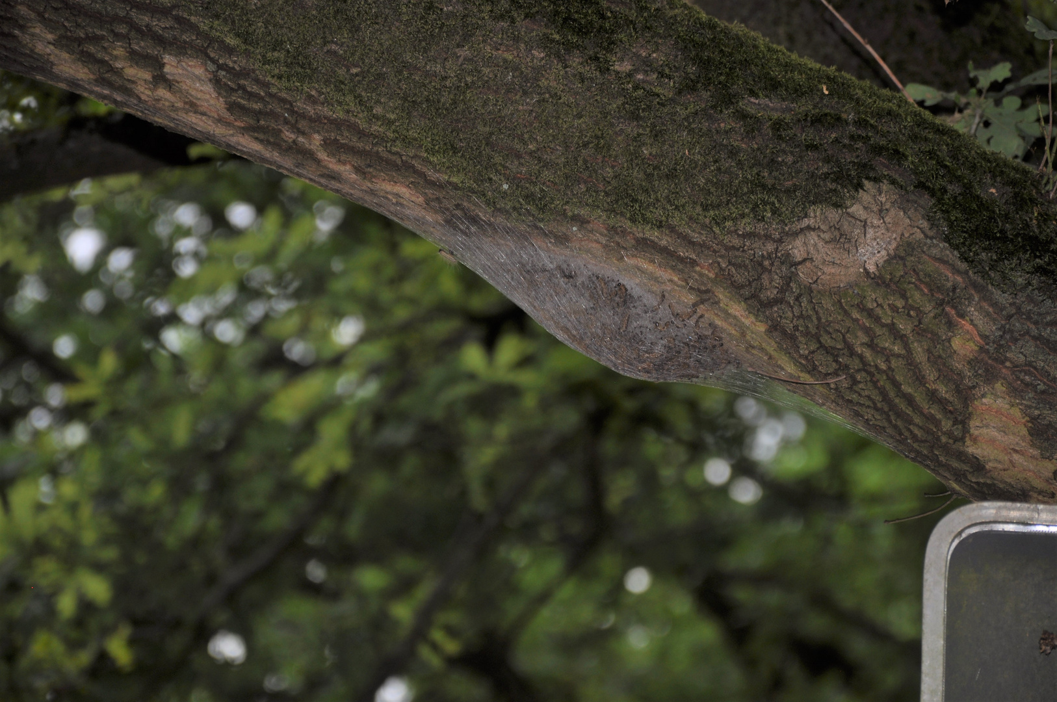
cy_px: 351
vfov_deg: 6.5
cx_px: 528
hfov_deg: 9.8
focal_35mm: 210
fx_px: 6158
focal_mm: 140
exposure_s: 1/60
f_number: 5.6
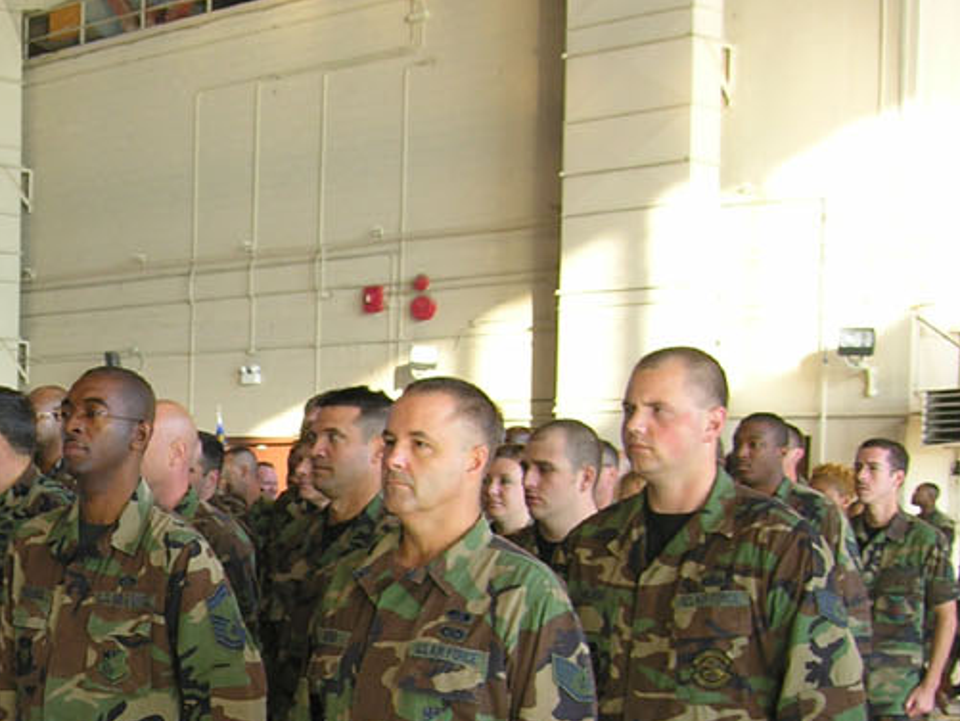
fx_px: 1914
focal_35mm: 69
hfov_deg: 25.9
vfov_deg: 20.9
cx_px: -107
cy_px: 650
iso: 50
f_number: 2.9
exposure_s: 1/47.6
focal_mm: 6.1
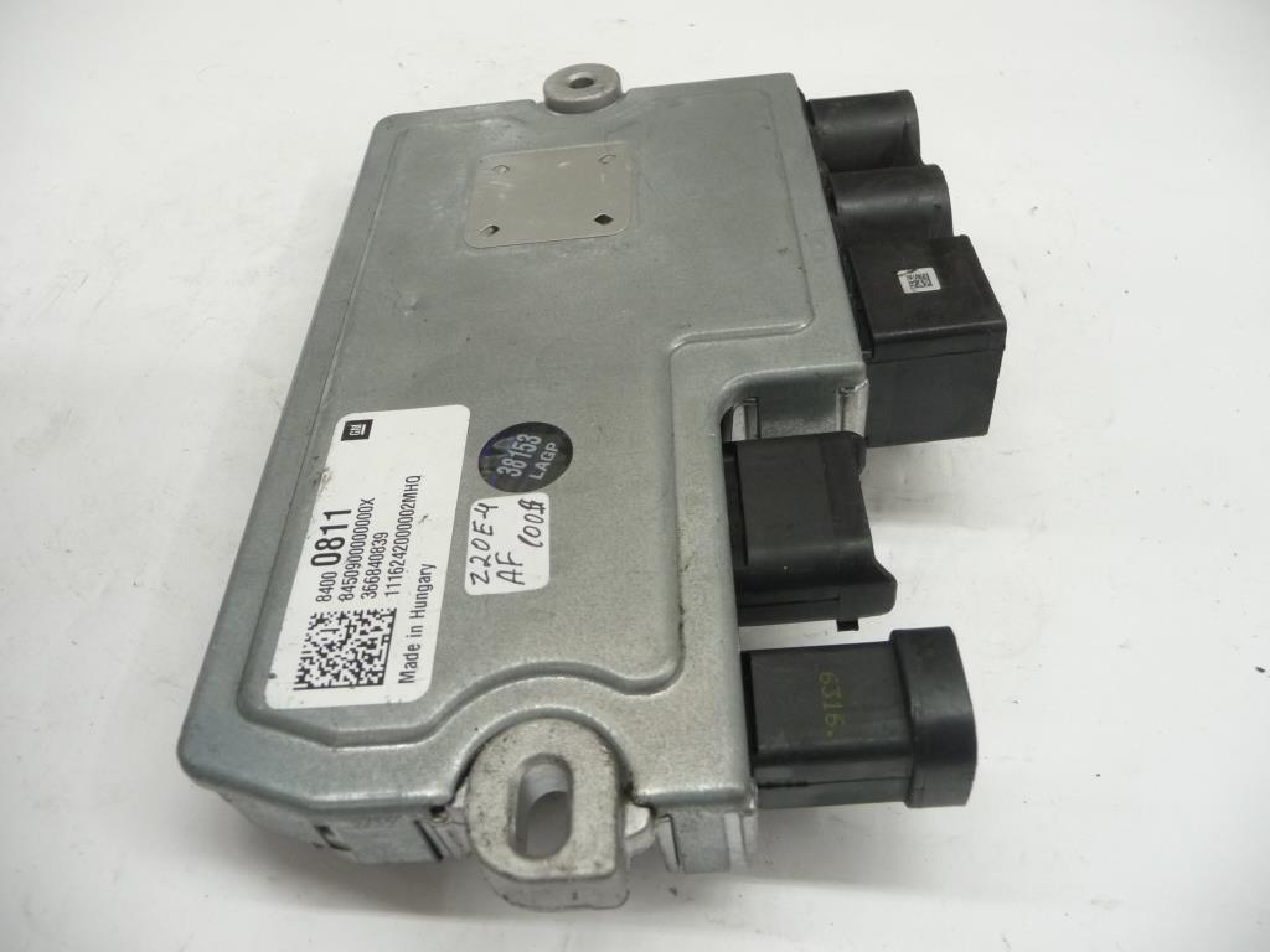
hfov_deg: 63.4
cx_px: 635
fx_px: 1027
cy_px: 476
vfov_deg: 49.7
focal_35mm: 28
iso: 250
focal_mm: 4.7
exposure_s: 1/30
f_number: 3.3
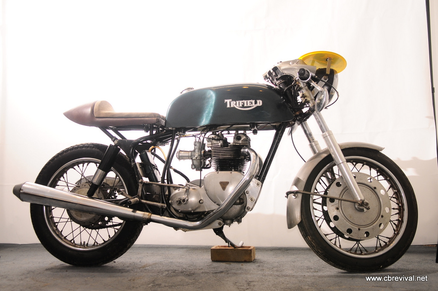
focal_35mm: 39
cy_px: 146
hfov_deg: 49.6
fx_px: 474
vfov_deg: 34.1
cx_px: 219
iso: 200
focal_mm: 26
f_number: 3.5
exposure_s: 1/320
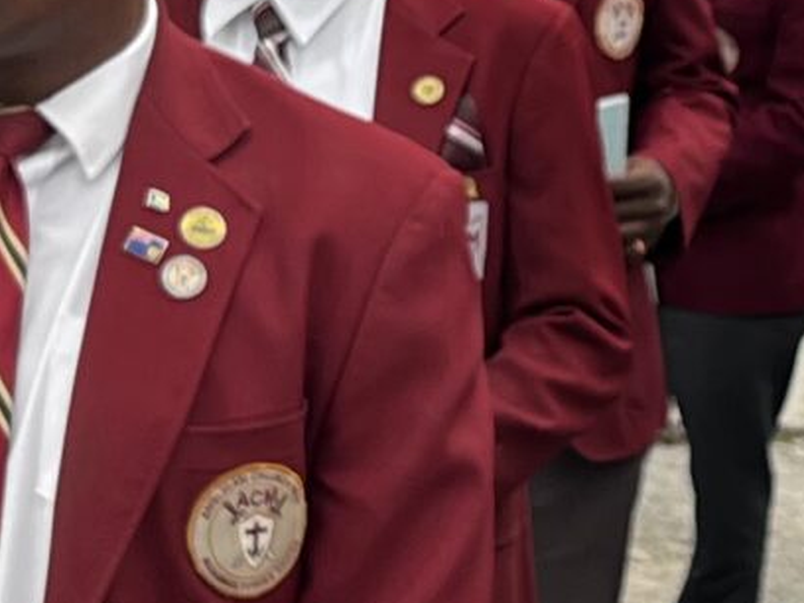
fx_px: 3786
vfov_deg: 9.1
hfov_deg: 12.0
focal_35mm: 163
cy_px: 128
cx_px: 723
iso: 125
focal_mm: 5.7
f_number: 1.5
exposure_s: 1/121
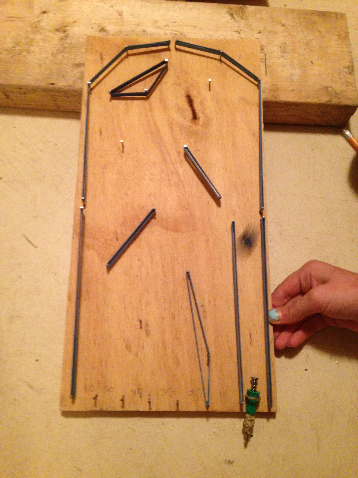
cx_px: 179
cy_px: 239
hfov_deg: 42.9
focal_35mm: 33
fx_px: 455
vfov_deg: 55.4
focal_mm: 4.12
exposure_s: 1/15
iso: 400
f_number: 2.4
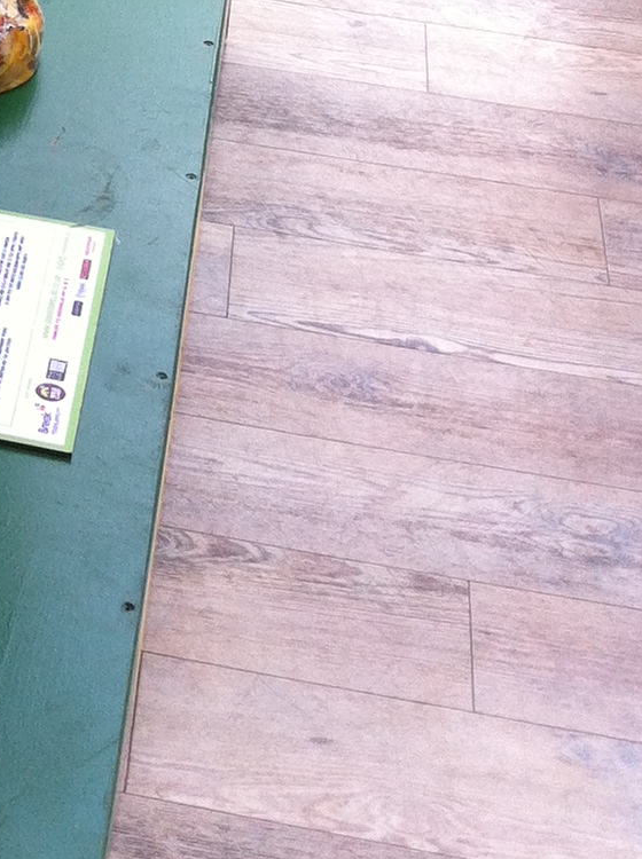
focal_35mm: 121
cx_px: -430
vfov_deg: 15.0
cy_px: -468
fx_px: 3001
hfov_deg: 11.5
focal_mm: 3.85
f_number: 2.8
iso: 80
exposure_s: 1/172
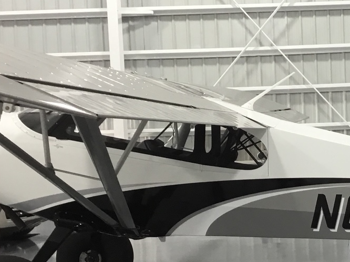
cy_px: 152
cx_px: 354
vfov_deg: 19.4
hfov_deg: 24.4
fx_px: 768
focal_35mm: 76
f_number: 2.4
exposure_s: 1/30
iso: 50
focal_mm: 3.3
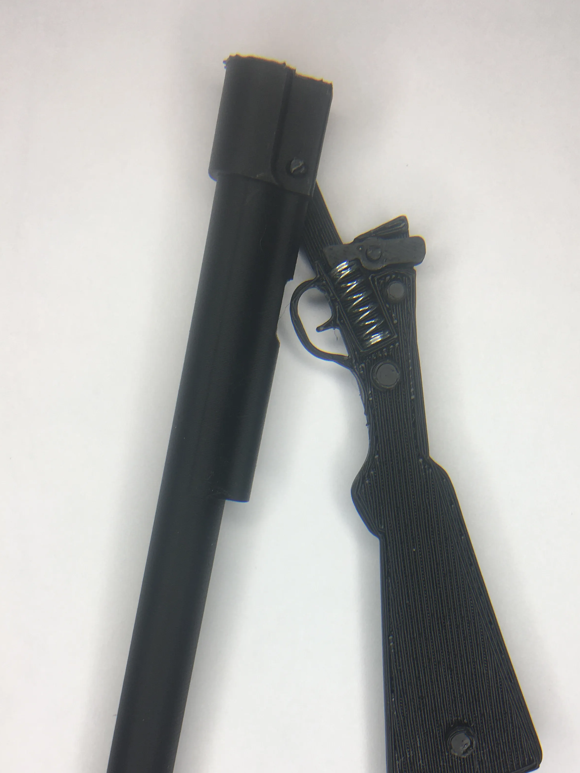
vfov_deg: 49.8
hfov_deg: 38.6
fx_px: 827
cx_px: 321
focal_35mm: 37
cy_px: 464
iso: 25
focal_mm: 4.15
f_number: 2.2
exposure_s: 1/126
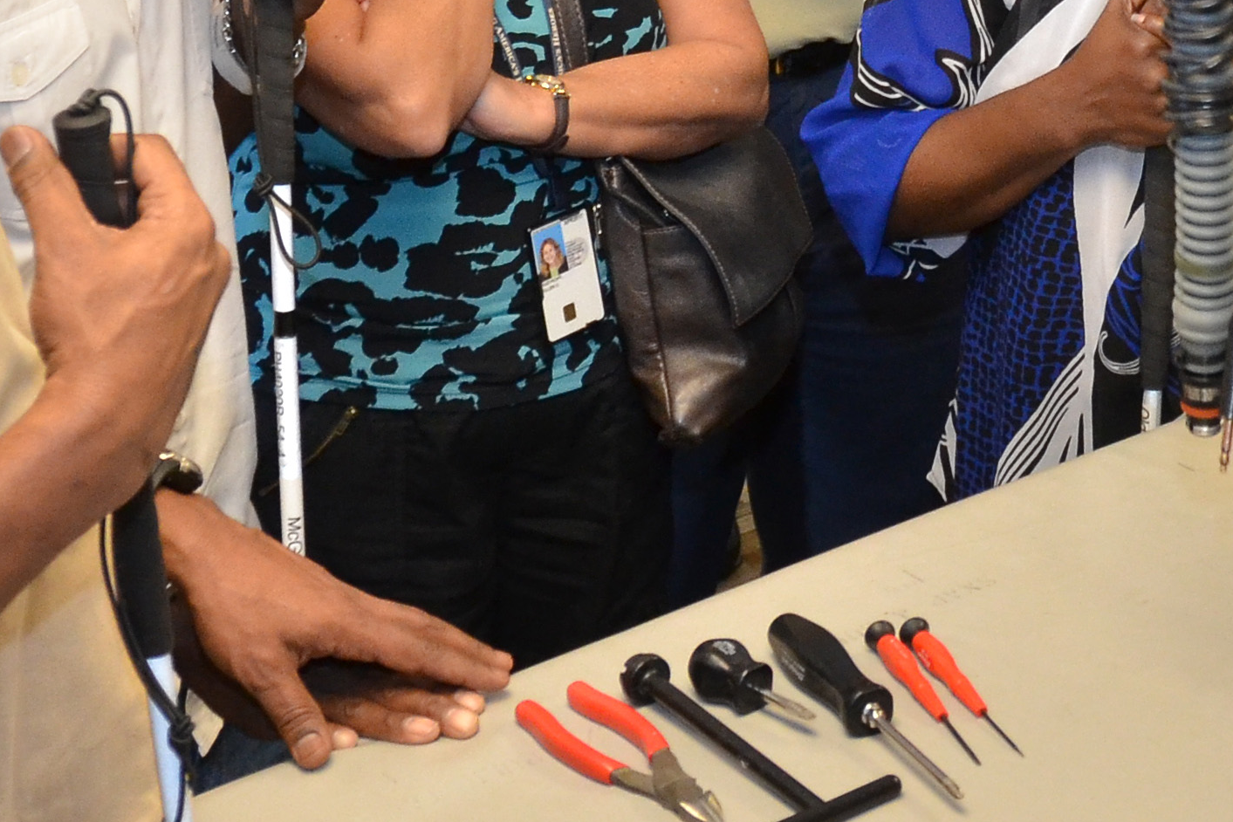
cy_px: -291
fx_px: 3219
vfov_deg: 13.9
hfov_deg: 21.5
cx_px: 900
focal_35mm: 94
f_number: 3.5
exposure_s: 1/100
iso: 1000
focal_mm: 18
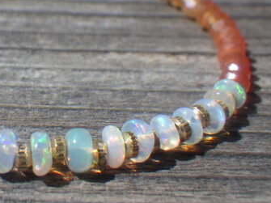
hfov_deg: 29.0
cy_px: 55
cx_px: 45
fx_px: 509
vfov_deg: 22.4
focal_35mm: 65
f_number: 4.6
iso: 125
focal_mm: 6.1
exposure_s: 1/1250
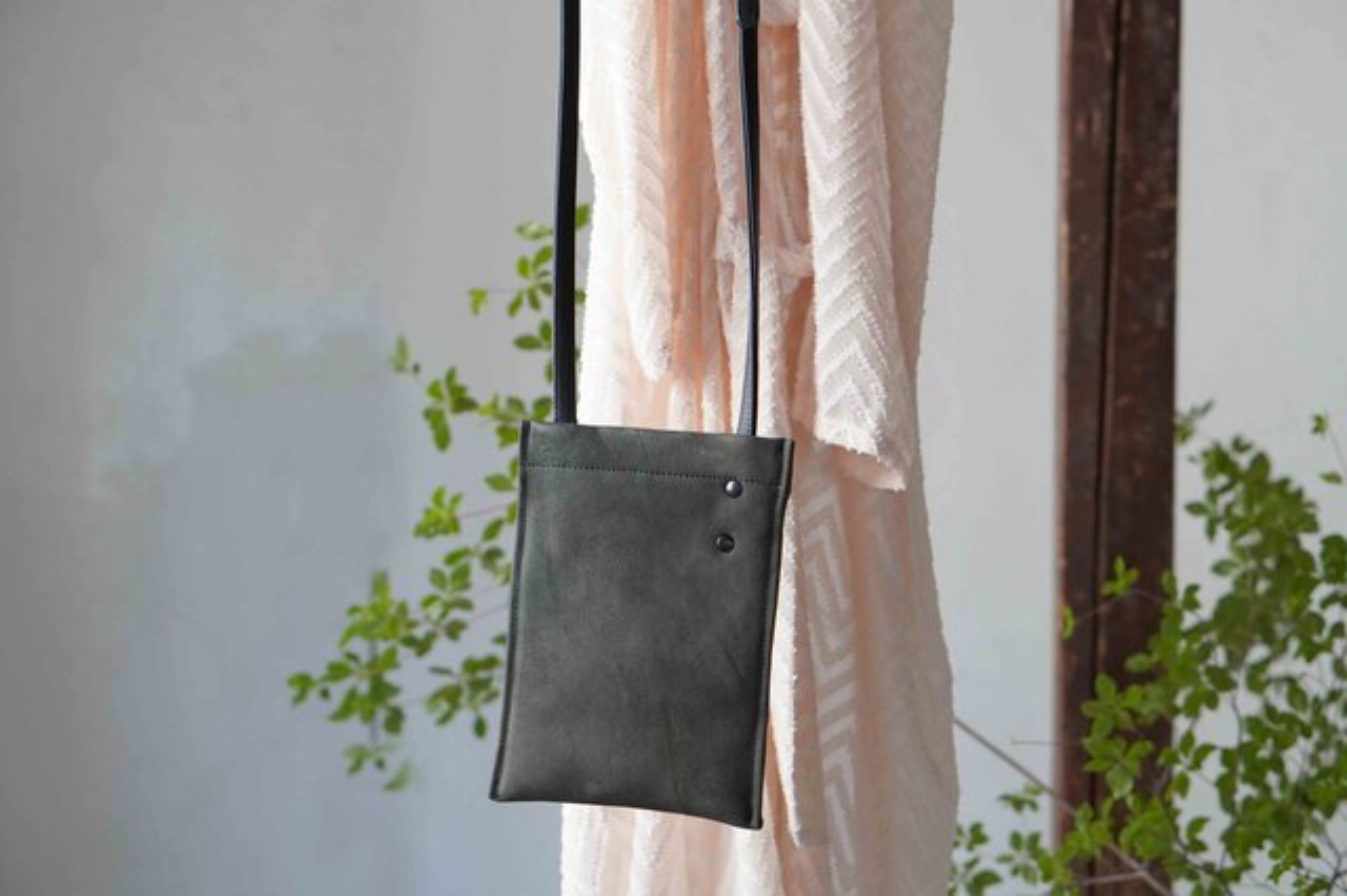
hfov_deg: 27.0
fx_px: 2805
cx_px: 674
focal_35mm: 75
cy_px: 448
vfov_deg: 18.2
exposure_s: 1/160
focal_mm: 50
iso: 1000
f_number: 4
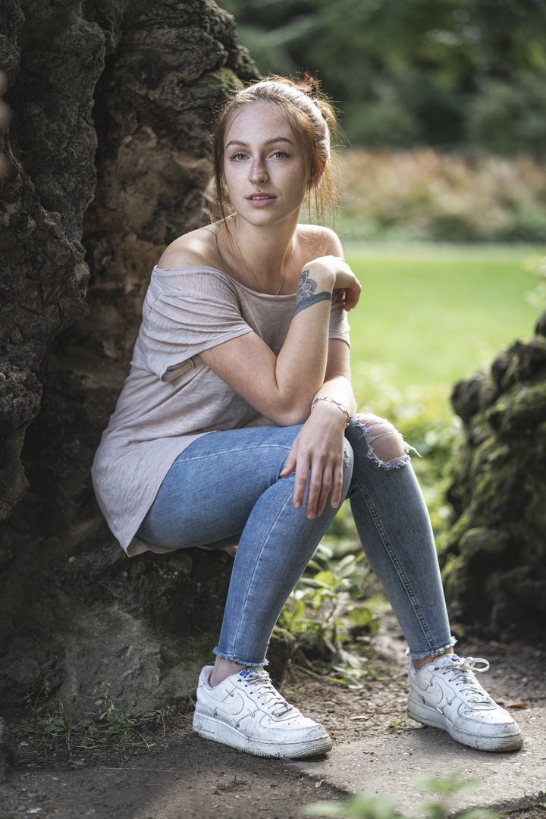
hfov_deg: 16.1
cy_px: 410
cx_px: 273
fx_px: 1934
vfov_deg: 23.9
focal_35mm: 85
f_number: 1.8
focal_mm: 85
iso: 400
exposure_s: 1/160
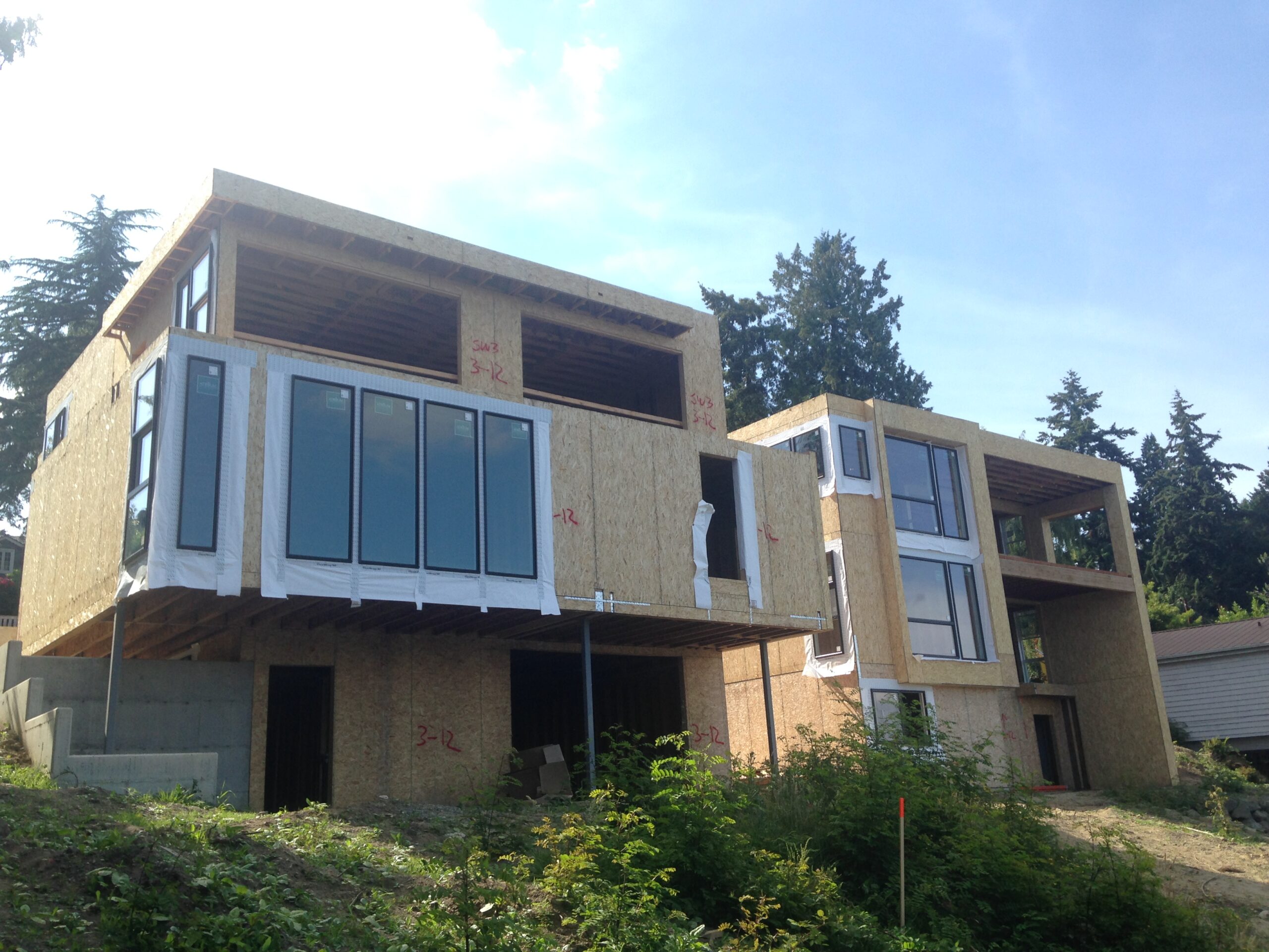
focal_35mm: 33
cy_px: 476
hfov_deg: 55.4
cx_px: 634
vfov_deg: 42.9
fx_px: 1210
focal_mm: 4.12
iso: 50
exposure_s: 1/678
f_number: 2.4
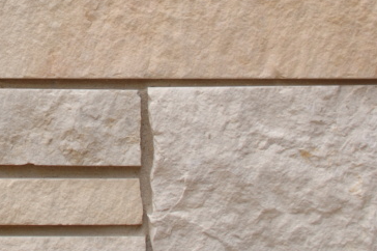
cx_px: 10
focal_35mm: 76
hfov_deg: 25.5
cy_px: 38
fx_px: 795
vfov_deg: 17.7
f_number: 5.6
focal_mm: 18
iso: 200
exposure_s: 1/50
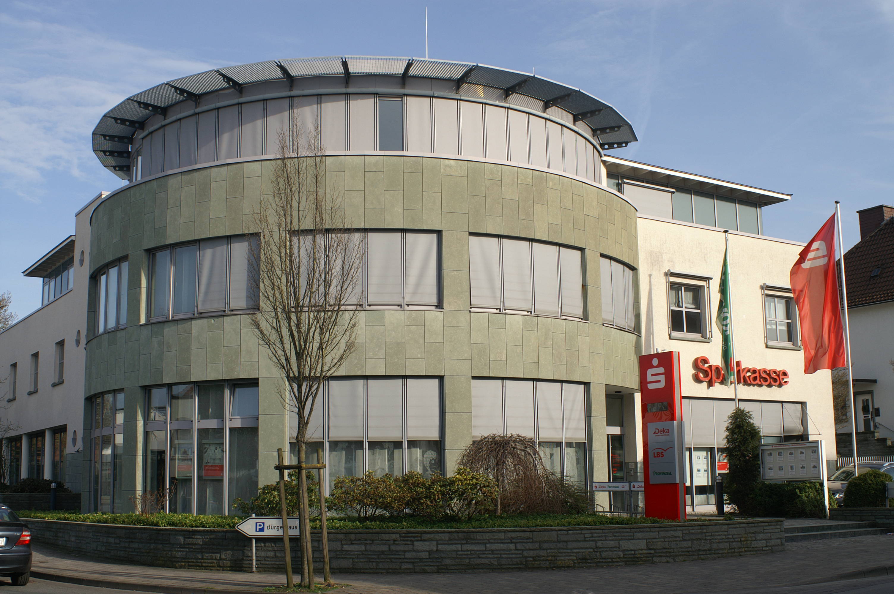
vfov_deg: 31.8
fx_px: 1042
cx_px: 447
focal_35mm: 42
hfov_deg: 46.4
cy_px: 297
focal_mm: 28
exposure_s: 1/250
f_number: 10
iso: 100
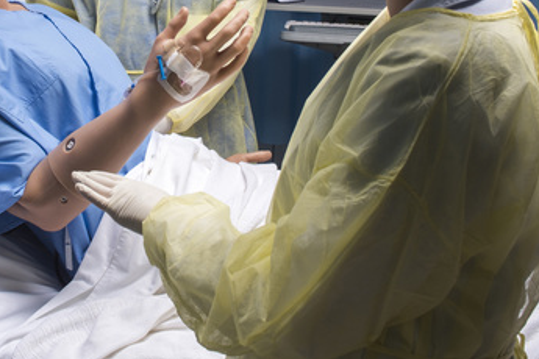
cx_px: 128
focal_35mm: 71
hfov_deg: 28.0
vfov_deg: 18.8
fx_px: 1063
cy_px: 34
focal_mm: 35
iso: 100
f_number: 11
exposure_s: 1/160
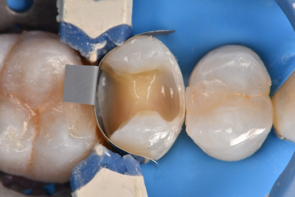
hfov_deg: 13.1
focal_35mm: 157
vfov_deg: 8.7
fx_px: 1286
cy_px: 98
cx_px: 148
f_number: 32
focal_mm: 105
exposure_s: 1/160
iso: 200
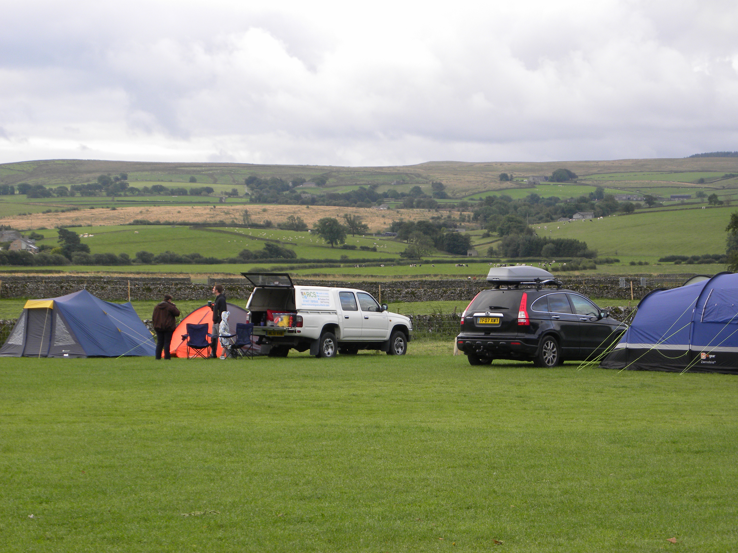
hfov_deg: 15.3
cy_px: 276
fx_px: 2750
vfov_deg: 11.5
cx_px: 369
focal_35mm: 129
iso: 93
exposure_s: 1/77.3
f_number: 4.5
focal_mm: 23
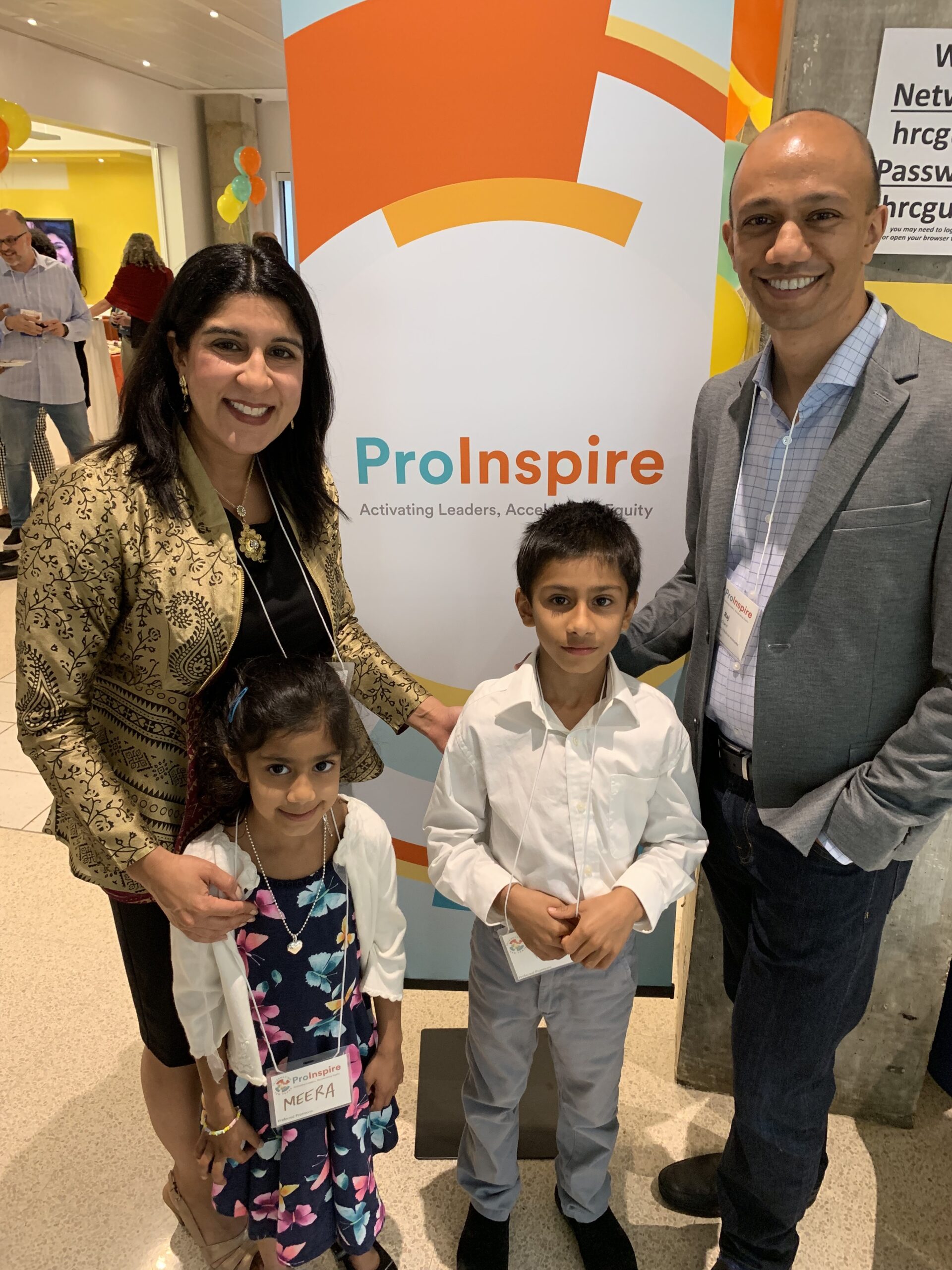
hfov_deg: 53.1
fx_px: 953
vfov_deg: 67.3
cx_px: 476
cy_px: 635
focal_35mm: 26
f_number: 1.8
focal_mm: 4.25
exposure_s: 1/60
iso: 320
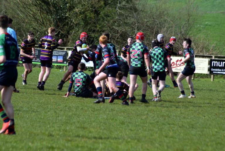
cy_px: 76
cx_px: 112
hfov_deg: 6.2
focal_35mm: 330
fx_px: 2065
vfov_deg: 4.2
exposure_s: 1/1600
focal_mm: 220
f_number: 6.3
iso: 400
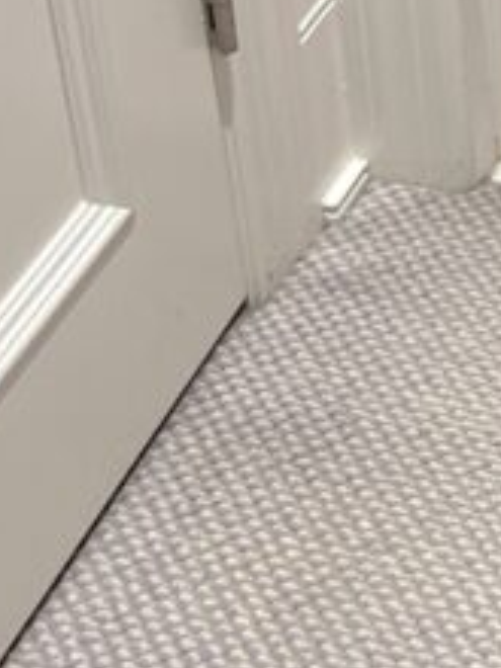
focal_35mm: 121
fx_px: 2335
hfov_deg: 10.9
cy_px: -583
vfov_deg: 14.2
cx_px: 1075
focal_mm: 5.7
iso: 160
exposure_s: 1/60
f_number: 1.5
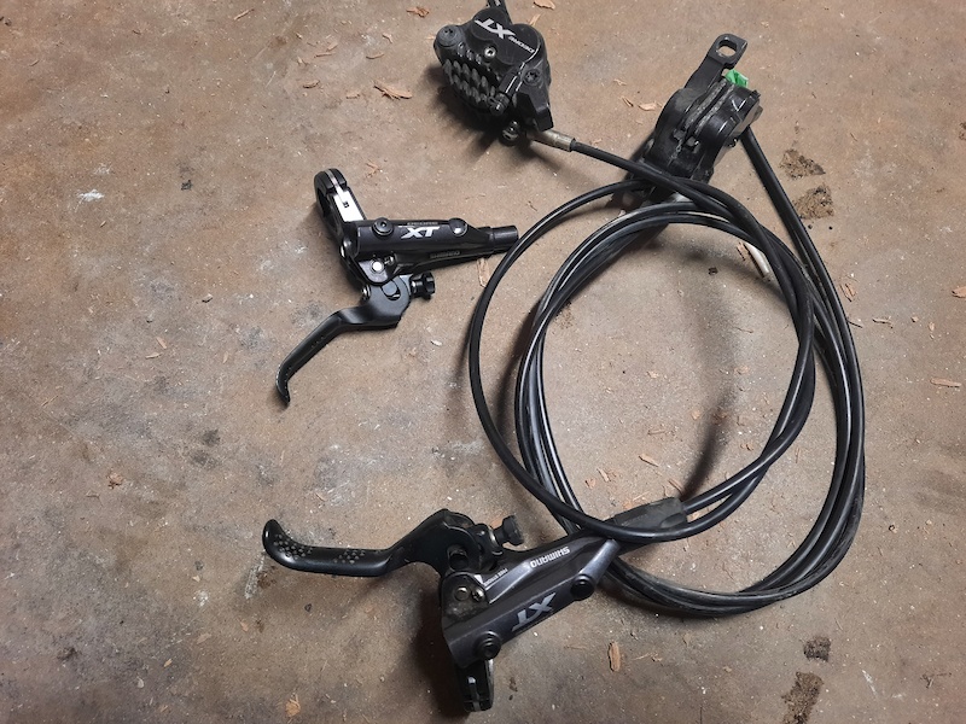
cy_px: 362
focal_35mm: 25
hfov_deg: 69.4
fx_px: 698
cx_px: 483
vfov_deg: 54.9
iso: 320
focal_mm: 4.6
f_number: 2
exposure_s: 1/60
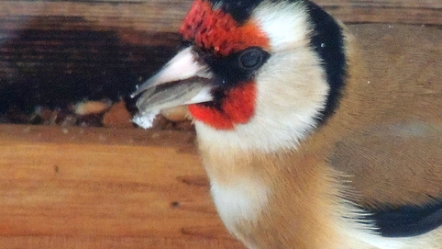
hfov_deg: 0.7
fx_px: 38133
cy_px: 218
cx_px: 361
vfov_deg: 0.4
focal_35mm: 3254
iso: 800
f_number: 5.9
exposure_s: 1/125
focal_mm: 180
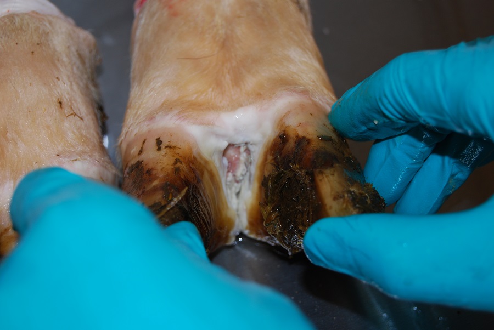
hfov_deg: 24.6
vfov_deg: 16.6
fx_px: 1133
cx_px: 247
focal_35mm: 82
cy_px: 165
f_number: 5.6
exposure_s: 1/60
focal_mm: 55
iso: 200
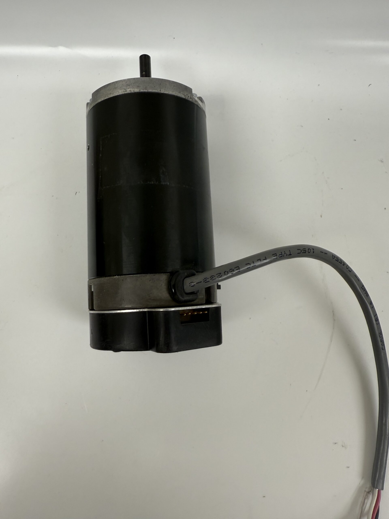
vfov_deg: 71.6
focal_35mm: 24
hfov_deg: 56.8
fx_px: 360
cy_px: 260
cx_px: 194
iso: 80
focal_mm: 2.22
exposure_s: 1/120
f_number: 2.2
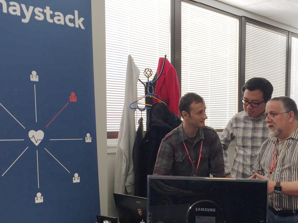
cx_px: 189
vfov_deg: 30.0
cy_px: 151
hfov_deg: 39.4
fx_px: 413
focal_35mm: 48
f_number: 2.2
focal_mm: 4.15
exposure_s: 1/120
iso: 40
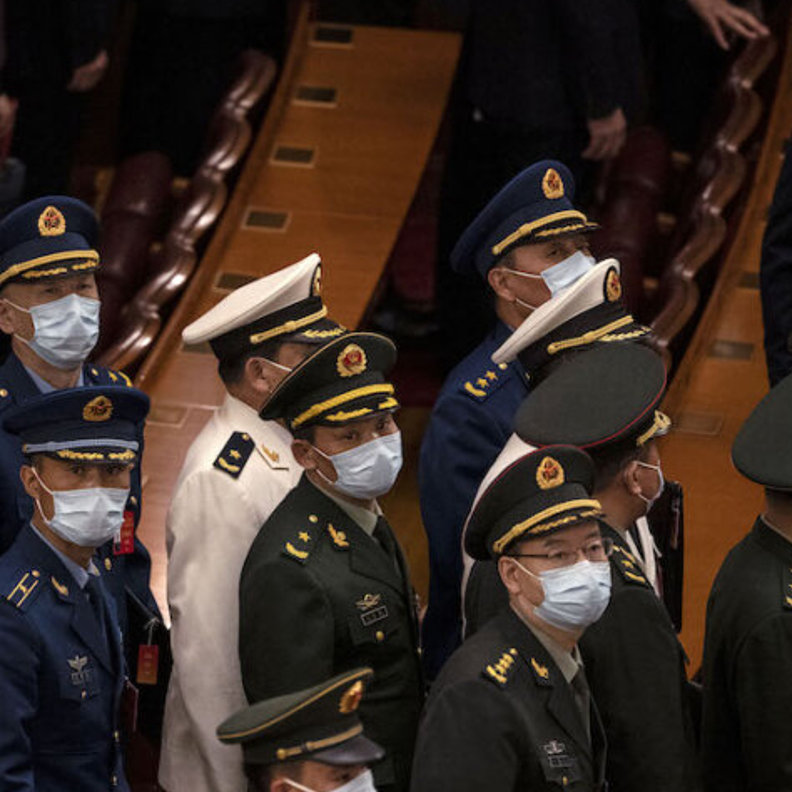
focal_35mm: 716
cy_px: 498
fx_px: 18534
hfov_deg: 2.4
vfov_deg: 2.4
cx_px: 261
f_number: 4
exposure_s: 1/500
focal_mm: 370
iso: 3200
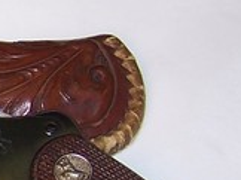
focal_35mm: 188
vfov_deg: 7.8
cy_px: 195
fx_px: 1307
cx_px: -309
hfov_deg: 9.5
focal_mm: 6.3
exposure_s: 1/180
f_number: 2.8
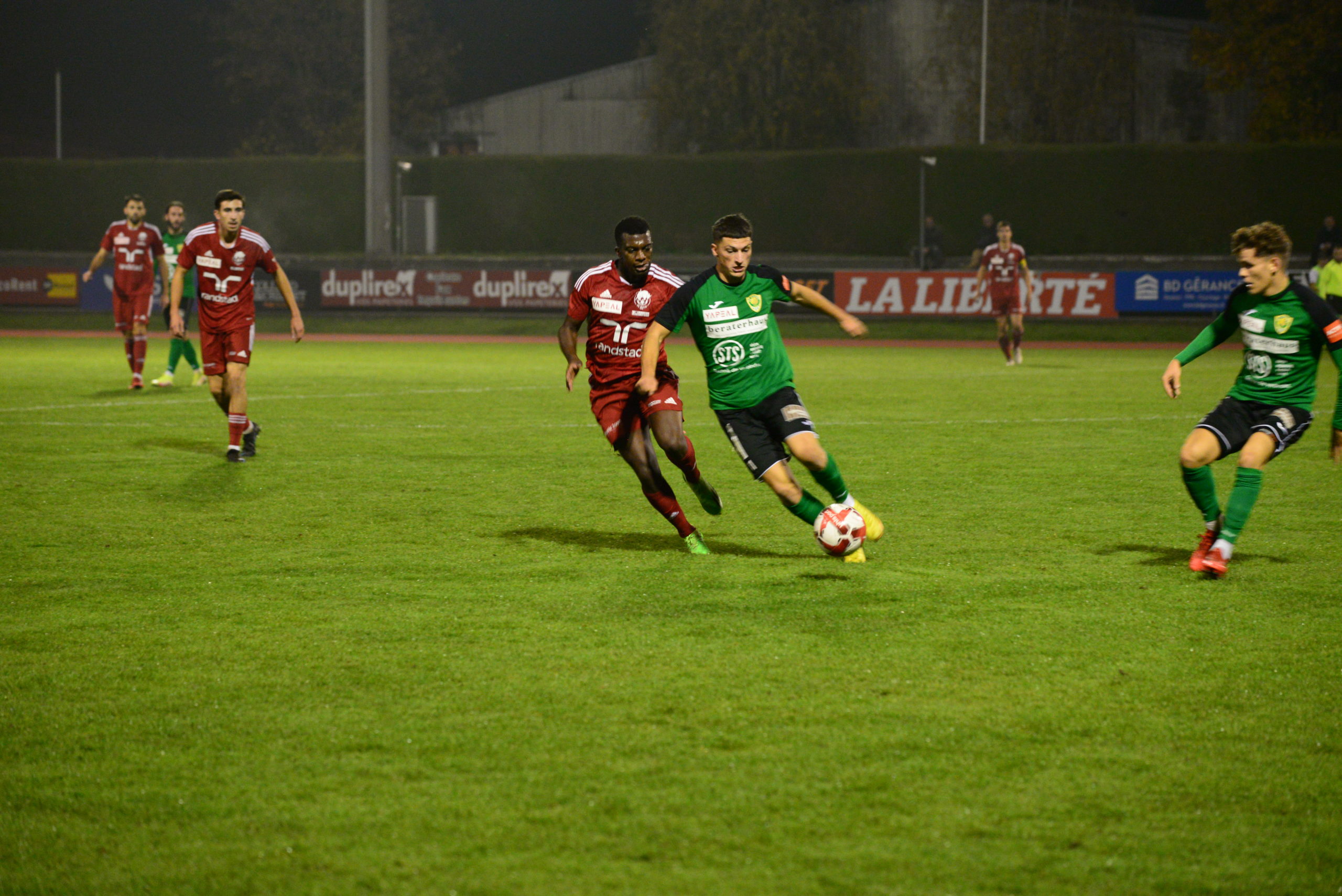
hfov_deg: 15.8
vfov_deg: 10.6
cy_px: 448
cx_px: 671
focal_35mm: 130
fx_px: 4848
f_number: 4
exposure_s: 1/160
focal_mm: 130
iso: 4500
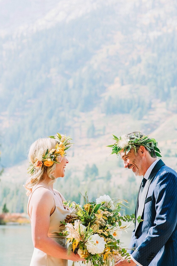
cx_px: 90
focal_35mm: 108
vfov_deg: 18.9
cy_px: 158
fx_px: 795
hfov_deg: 12.7
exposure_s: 1/400
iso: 160
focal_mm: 85
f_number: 5.6
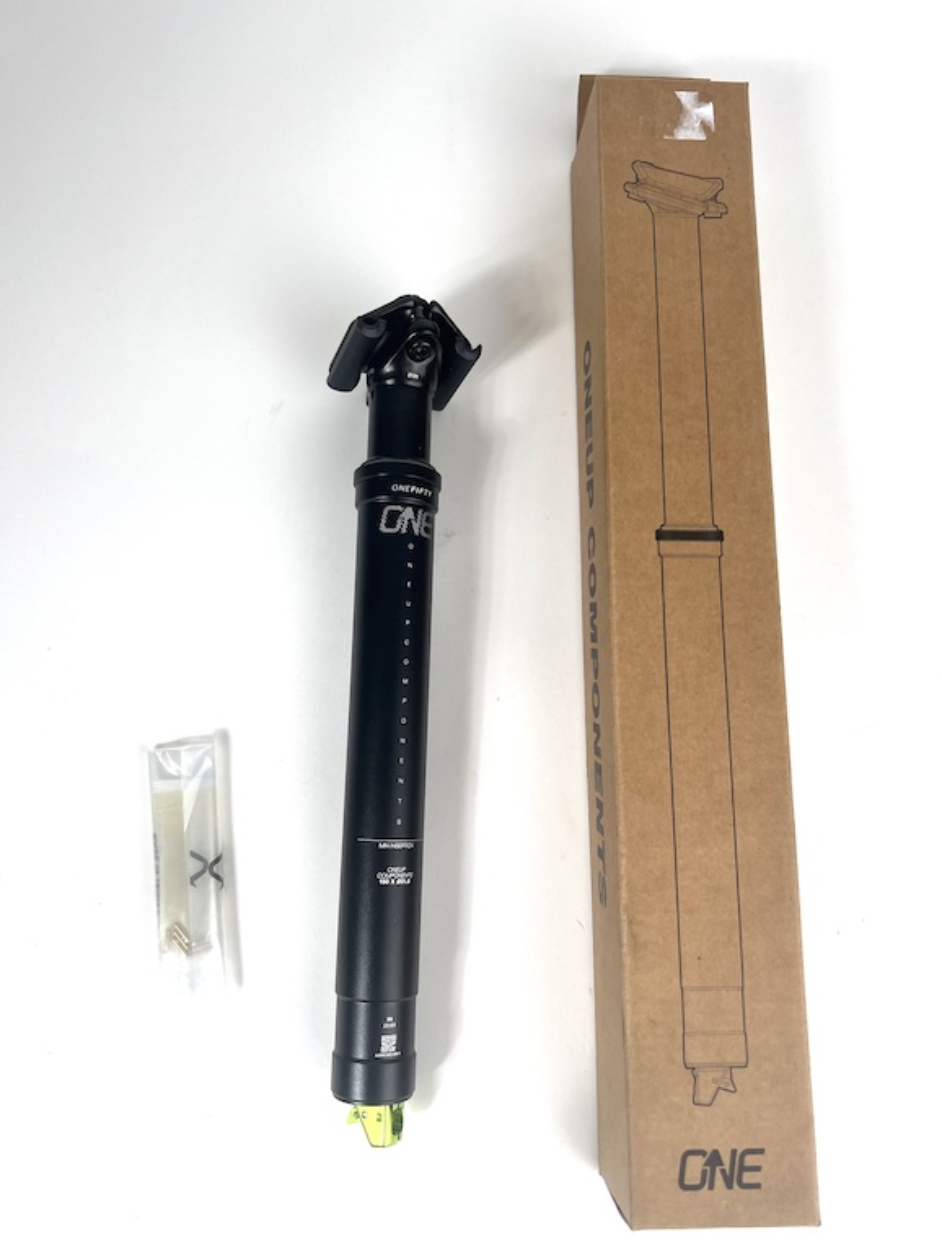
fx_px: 979
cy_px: 637
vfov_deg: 65.3
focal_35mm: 27
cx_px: 476
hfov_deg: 51.4
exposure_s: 1/212
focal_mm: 5.7
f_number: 1.5
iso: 40
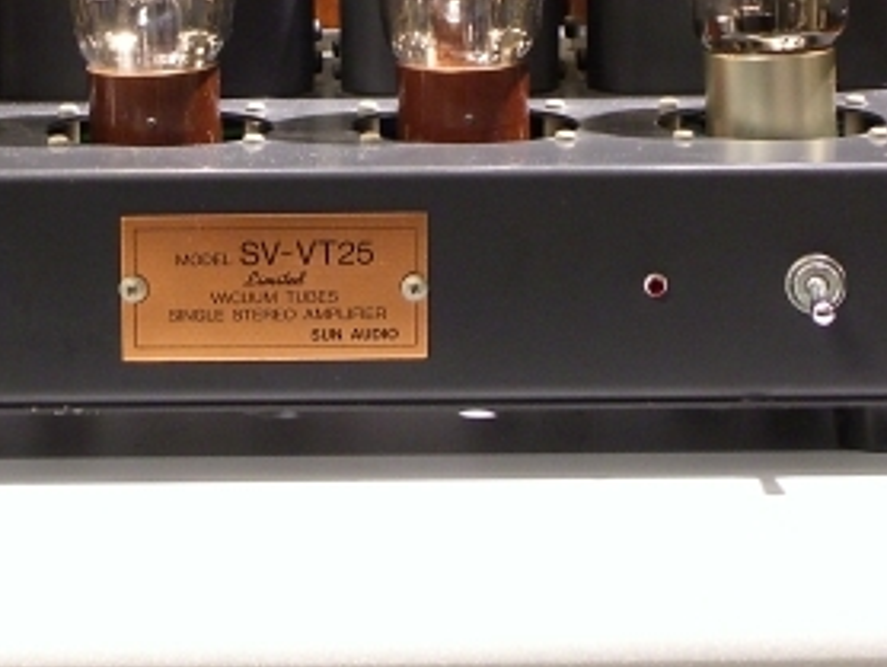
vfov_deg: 8.0
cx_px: 287
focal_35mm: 184
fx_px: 4719
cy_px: 29
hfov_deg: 10.7
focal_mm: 16.6
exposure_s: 1/6
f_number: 4.4
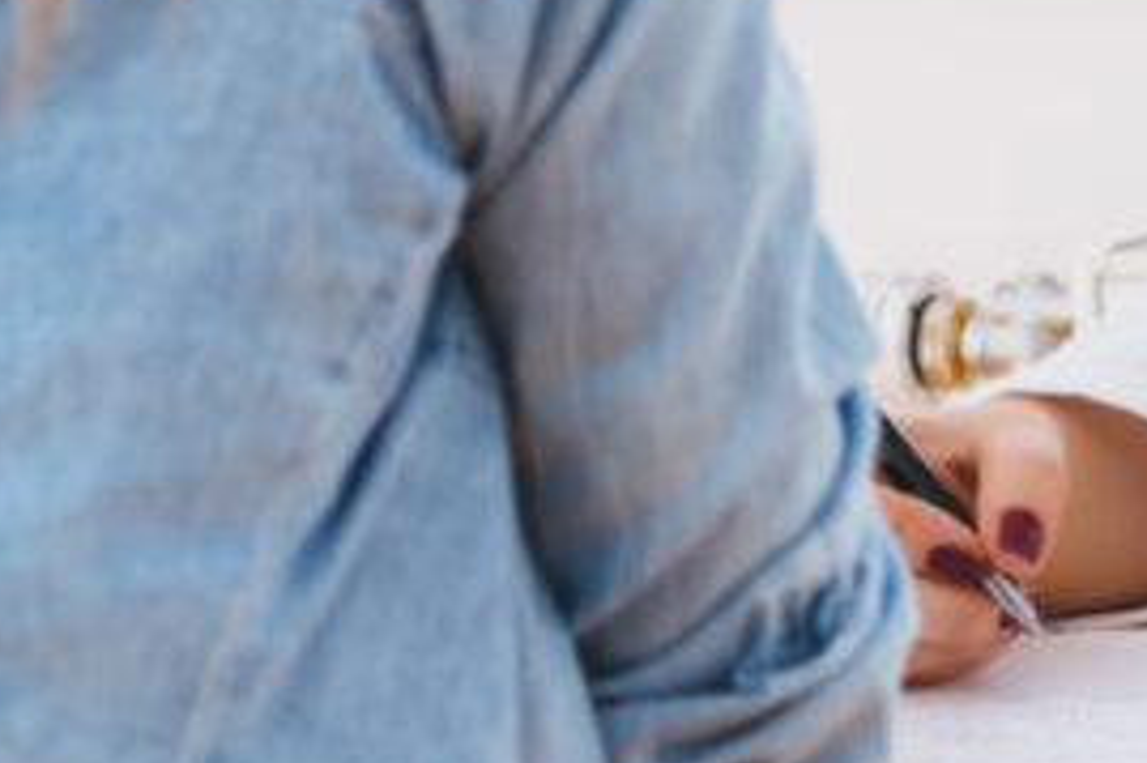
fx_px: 8883
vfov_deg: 4.9
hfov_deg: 7.3
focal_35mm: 279
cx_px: 1382
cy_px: -420
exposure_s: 1/160
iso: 100
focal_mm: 50
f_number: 4.5
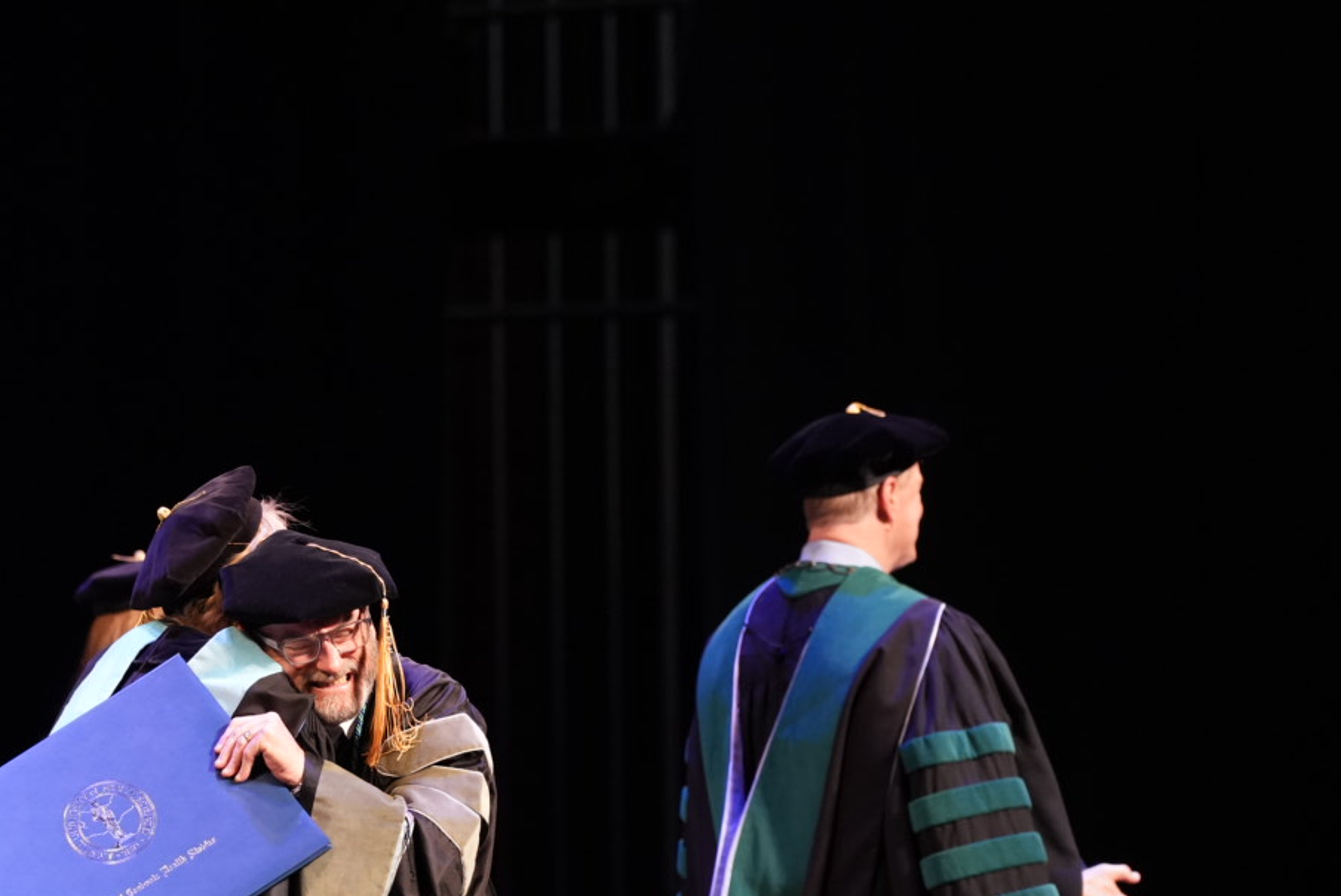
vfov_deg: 5.1
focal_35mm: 268
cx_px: 358
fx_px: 9989
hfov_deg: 7.7
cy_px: 671
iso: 3200
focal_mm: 150
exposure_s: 1/400
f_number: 3.5
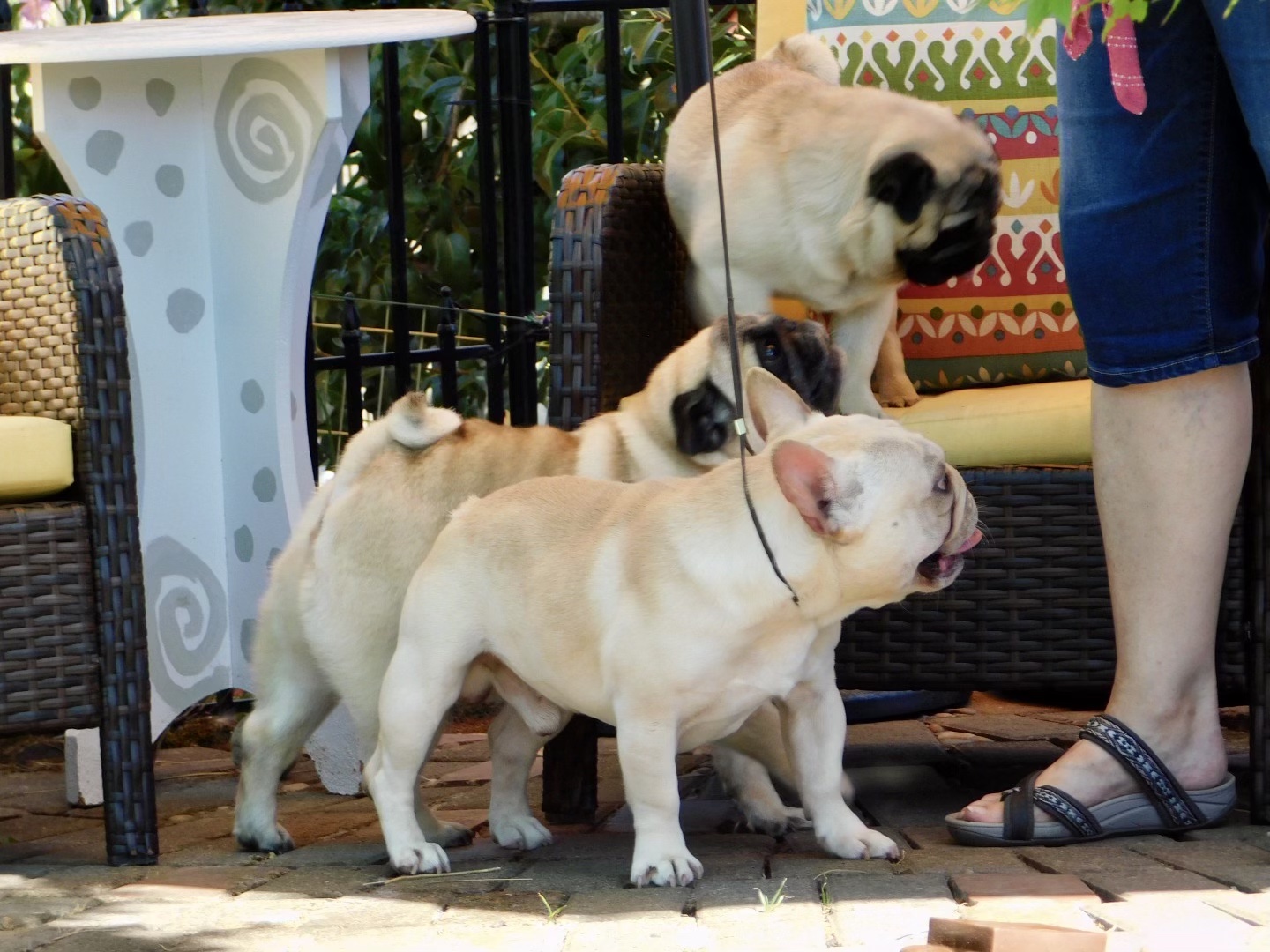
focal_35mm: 232
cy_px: 476
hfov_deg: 8.5
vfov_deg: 6.4
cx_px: 635
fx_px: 8512
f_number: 5.6
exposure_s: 1/100
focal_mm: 41.3
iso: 125
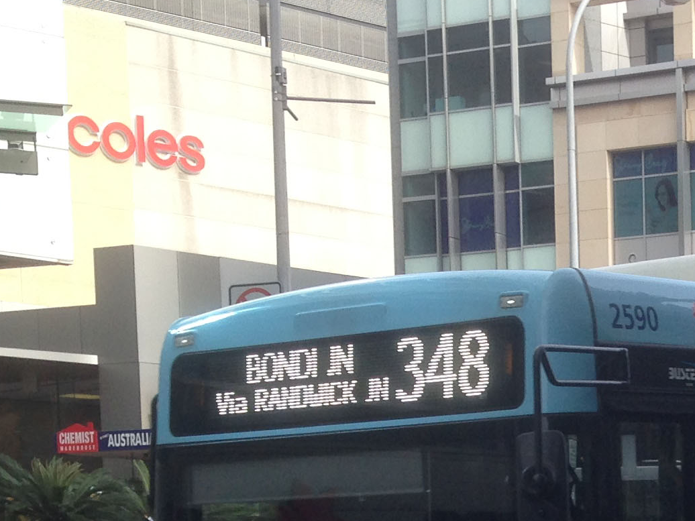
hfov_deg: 18.0
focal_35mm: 104
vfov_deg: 13.6
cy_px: 731
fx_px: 2088
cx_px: 811
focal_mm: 4.12
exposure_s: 1/507
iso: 50
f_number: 2.4
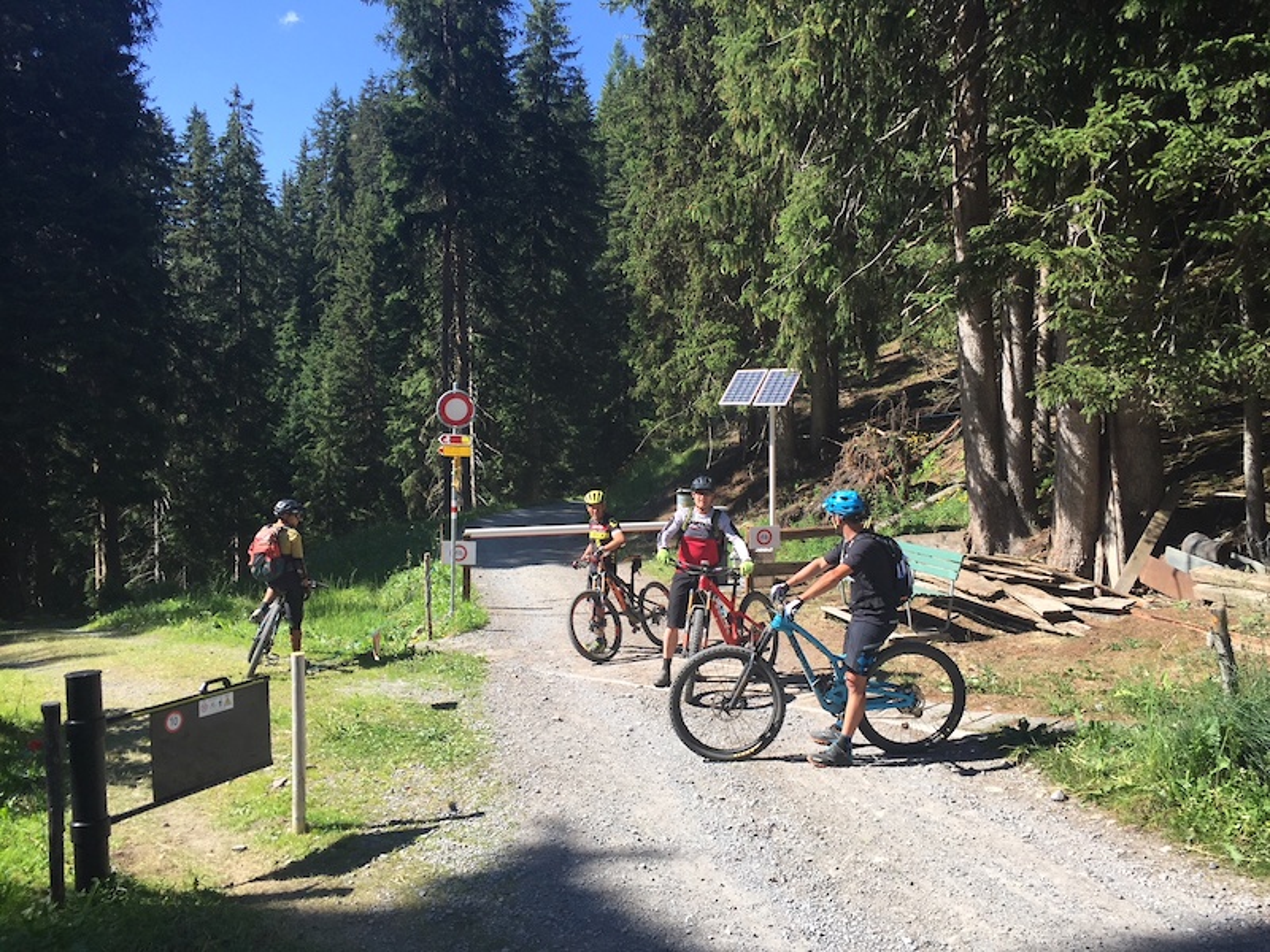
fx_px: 1064
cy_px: 476
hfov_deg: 61.7
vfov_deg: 48.2
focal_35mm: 29
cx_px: 635
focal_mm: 4.15
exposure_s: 1/898
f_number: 2.2
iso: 32
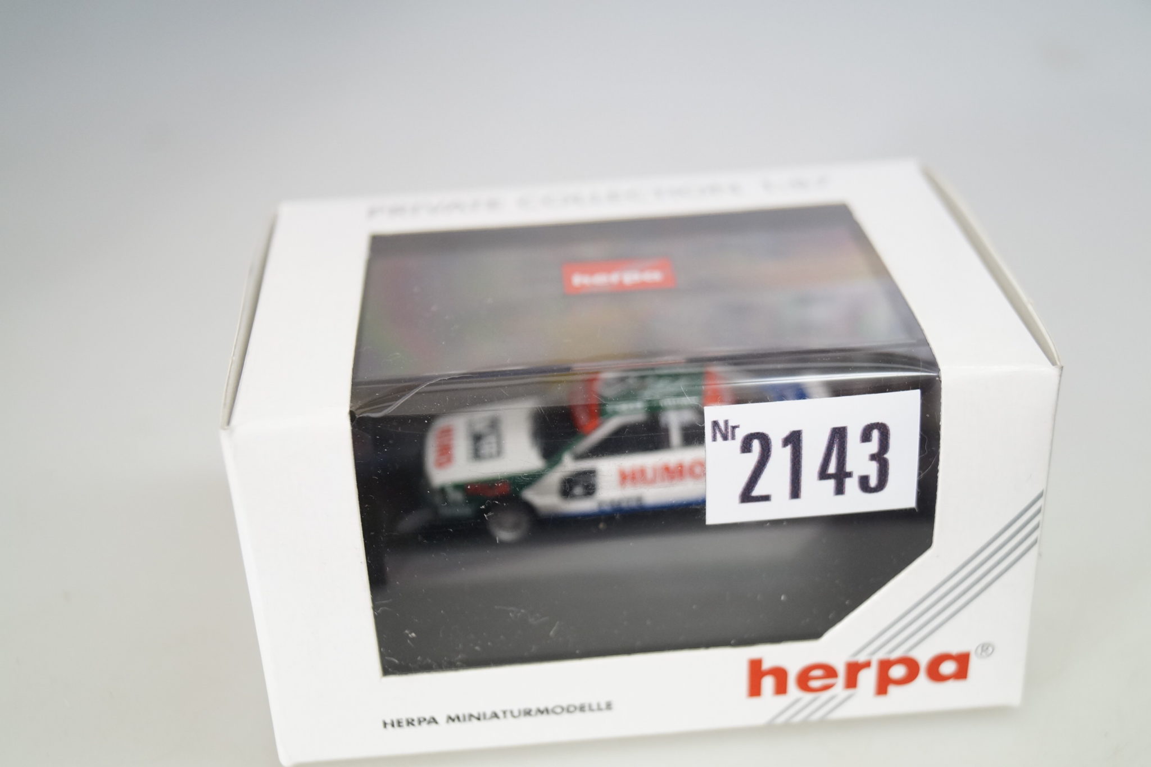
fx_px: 1678
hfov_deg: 37.9
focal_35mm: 52
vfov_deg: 25.7
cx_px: 576
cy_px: 384
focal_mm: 35
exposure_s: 1/160
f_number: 5
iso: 800
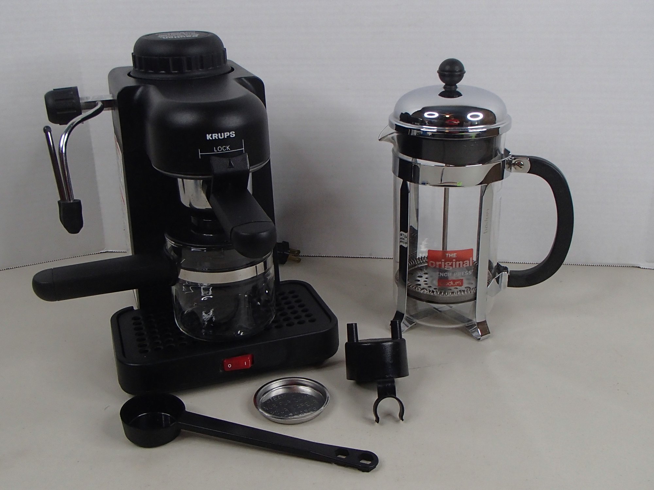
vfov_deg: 38.7
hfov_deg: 50.1
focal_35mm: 37
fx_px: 699
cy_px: 245
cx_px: 327
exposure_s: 1/160
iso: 400
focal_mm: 6.64
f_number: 4.7
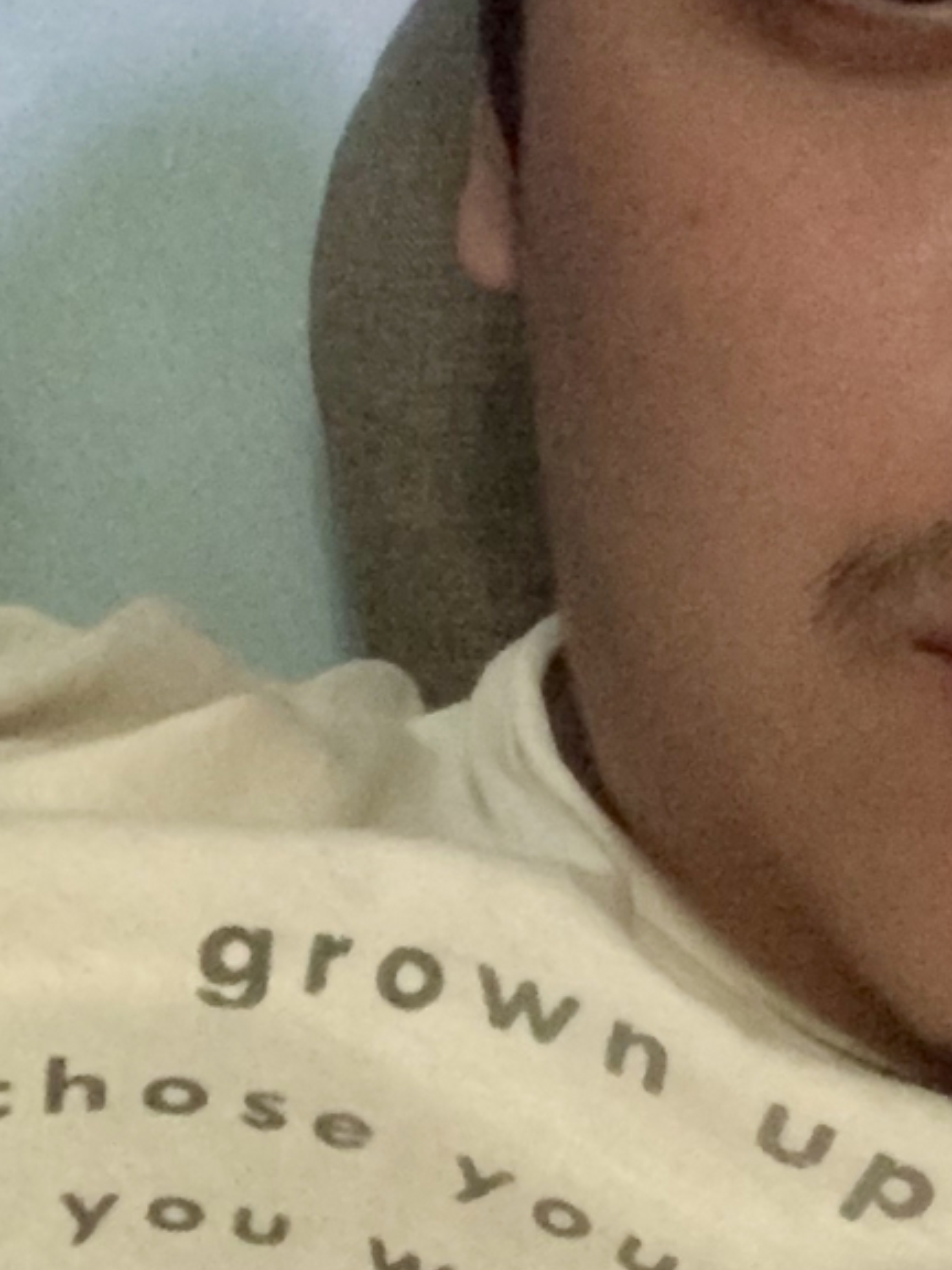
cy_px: 229
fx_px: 3667
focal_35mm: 100
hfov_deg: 14.2
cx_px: 1250
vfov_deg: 19.4
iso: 1600
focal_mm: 2.87
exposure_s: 1/15
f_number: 2.2
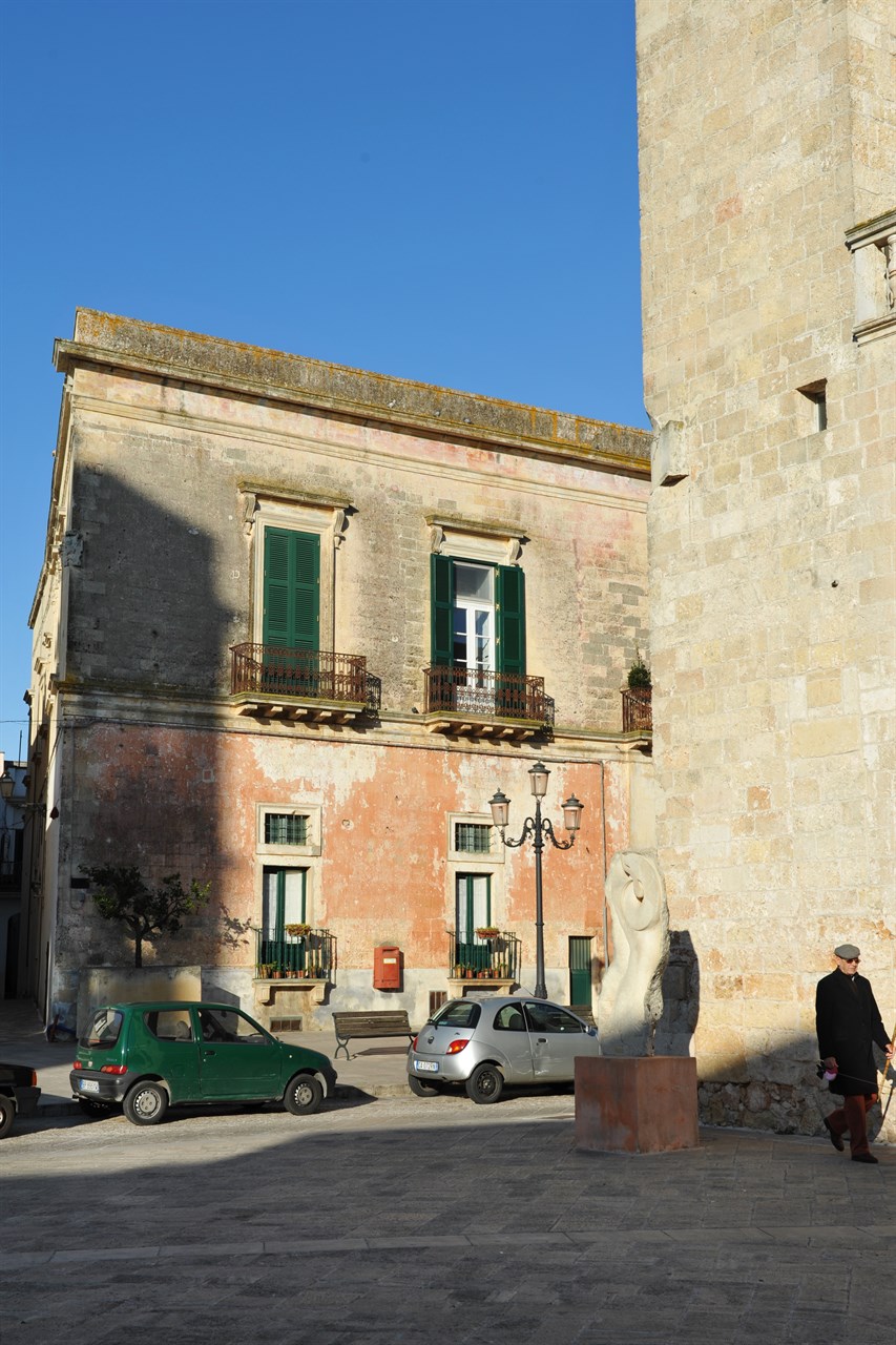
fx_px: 1792
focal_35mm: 48
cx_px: 448
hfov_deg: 28.1
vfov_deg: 41.1
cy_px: 672
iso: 200
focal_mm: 48
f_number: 9
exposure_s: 1/320
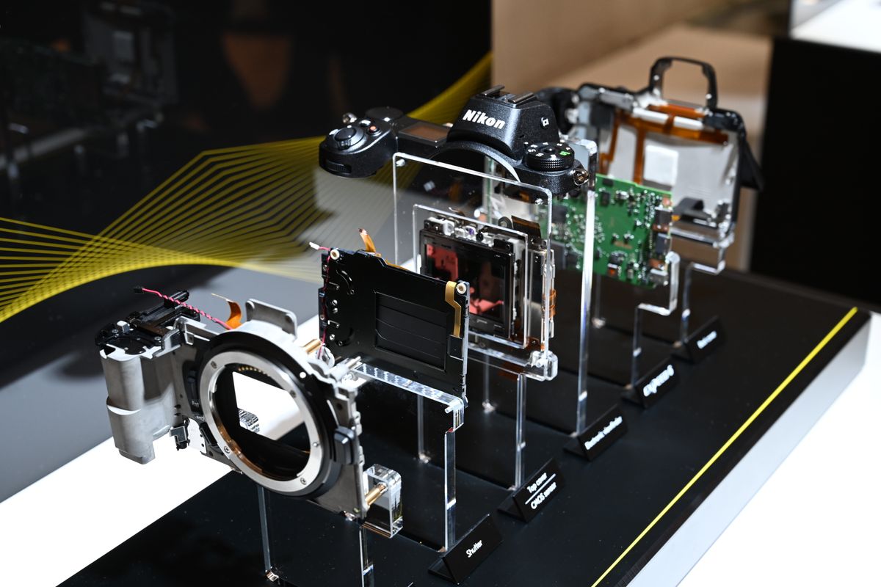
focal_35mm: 52
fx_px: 1272
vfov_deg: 26.0
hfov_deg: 38.2
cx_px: 440
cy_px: 294
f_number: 6.3
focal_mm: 52
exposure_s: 1/50
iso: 800
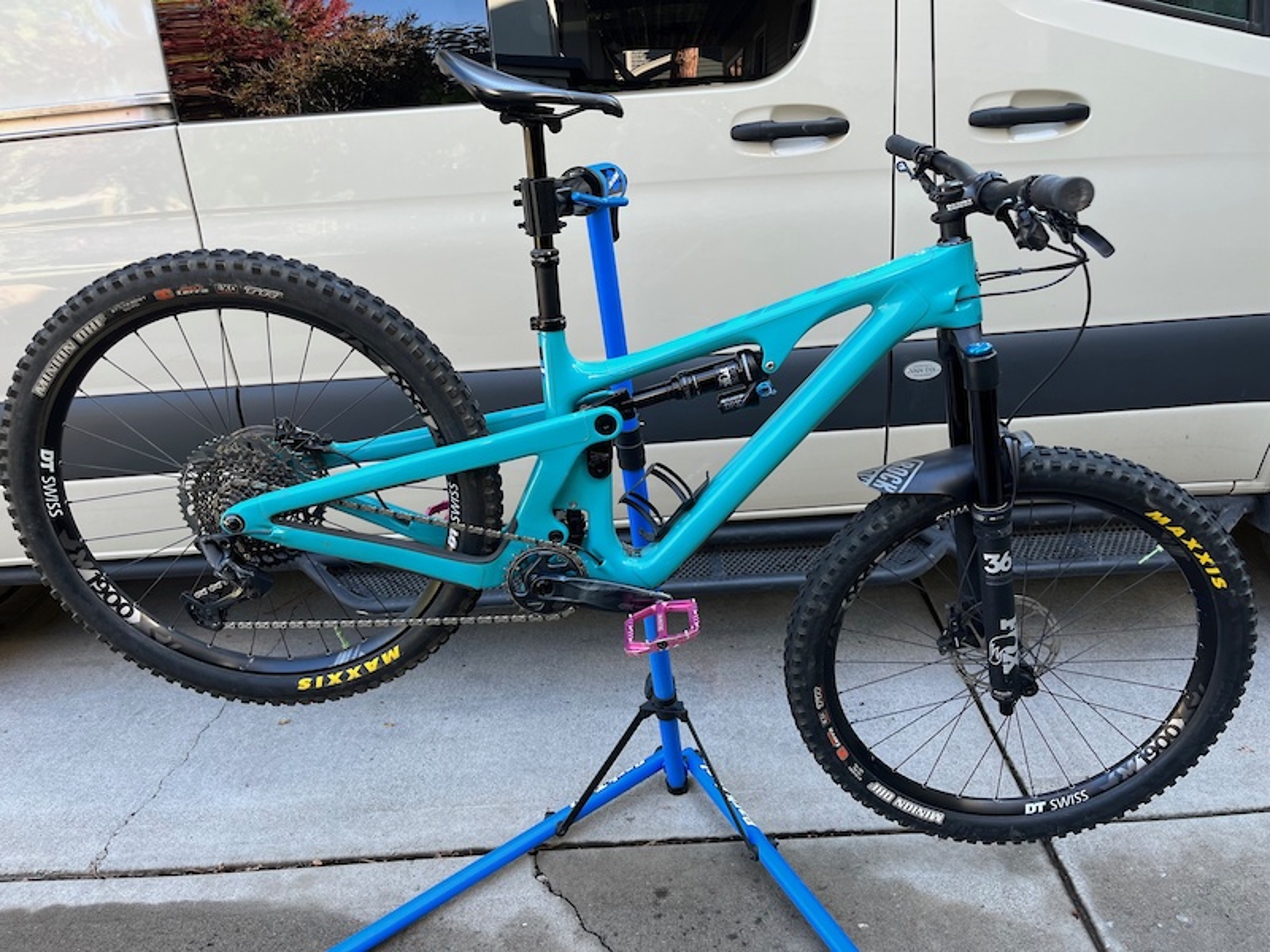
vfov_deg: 53.1
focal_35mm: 26
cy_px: 476
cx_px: 635
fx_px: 954
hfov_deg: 67.3
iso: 32
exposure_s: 1/129
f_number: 1.6
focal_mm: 5.1
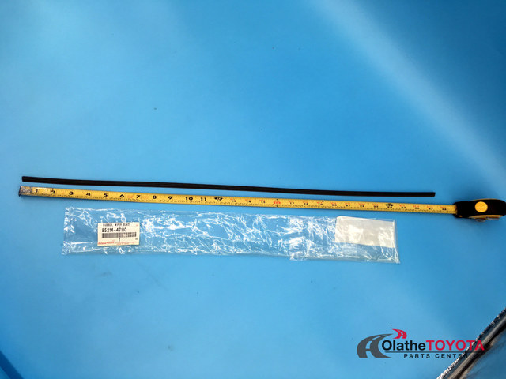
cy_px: 190
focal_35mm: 29
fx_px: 424
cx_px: 253
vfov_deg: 48.2
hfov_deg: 61.7
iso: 32
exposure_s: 1/120
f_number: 2.2
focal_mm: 4.15
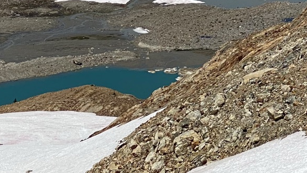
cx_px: 289
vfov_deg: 6.0
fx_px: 1612
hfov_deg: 10.8
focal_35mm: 198
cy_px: -181
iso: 20
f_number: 2
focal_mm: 6
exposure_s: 1/3425
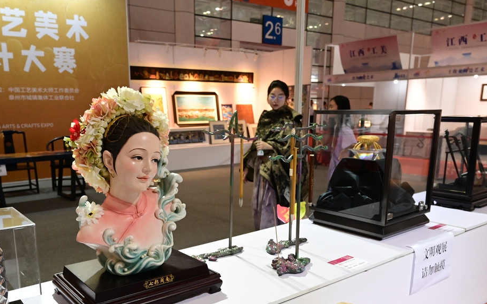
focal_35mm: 32
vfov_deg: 39.0
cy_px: 202
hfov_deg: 59.3
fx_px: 425
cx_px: 202
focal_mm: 24
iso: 6400
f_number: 6.3
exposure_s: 1/320
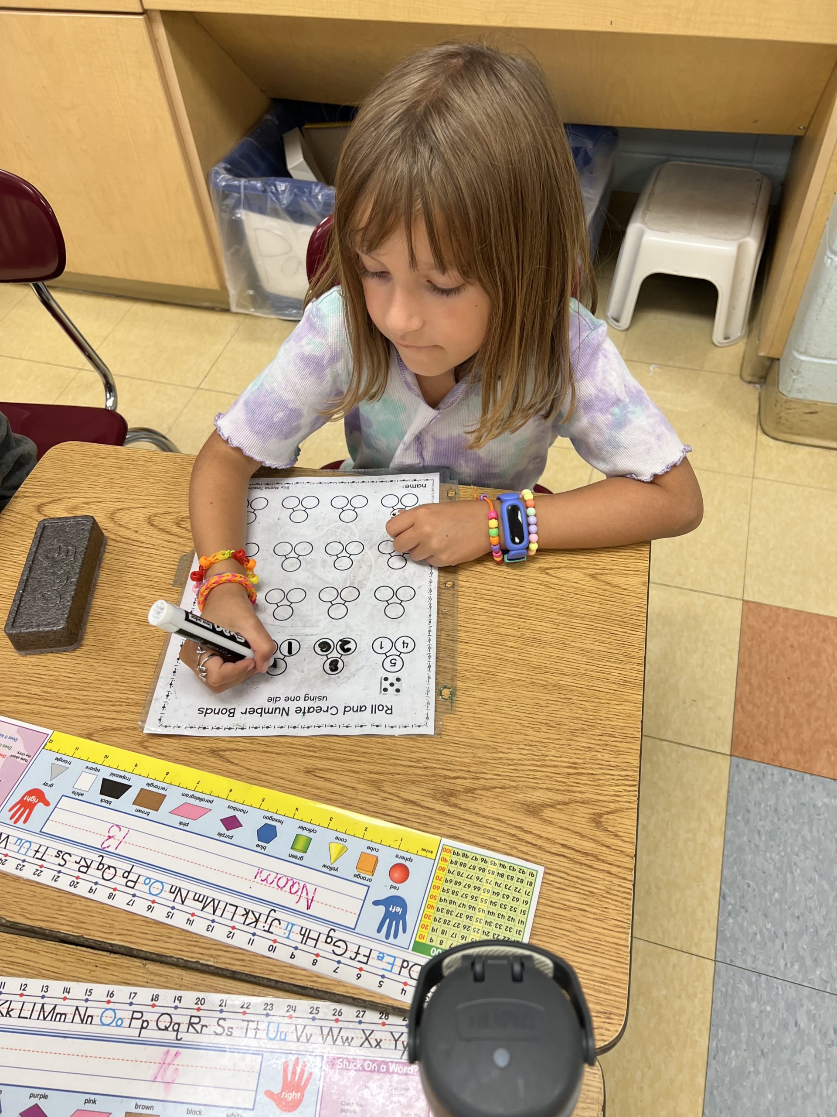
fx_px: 838
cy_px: 558
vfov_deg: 67.3
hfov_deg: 53.1
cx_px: 418
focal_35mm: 26
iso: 80
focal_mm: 5.7
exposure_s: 1/120
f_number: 1.5
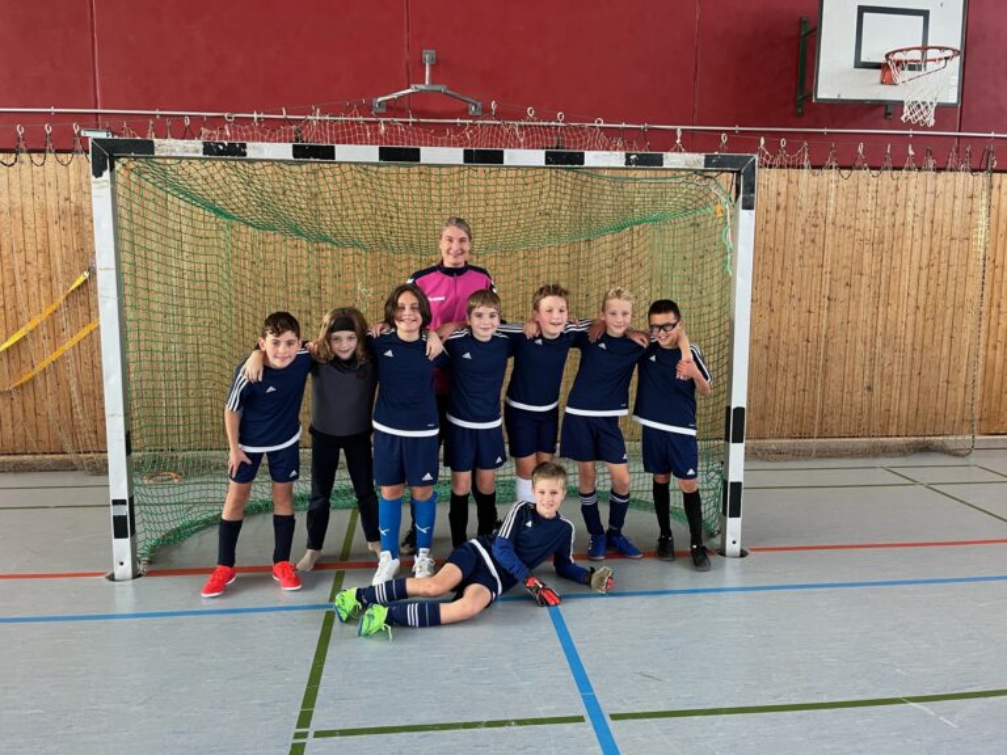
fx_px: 756
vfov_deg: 53.1
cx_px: 504
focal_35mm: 26
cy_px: 378
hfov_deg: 67.3
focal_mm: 5.1
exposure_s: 1/46
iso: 100
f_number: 1.6
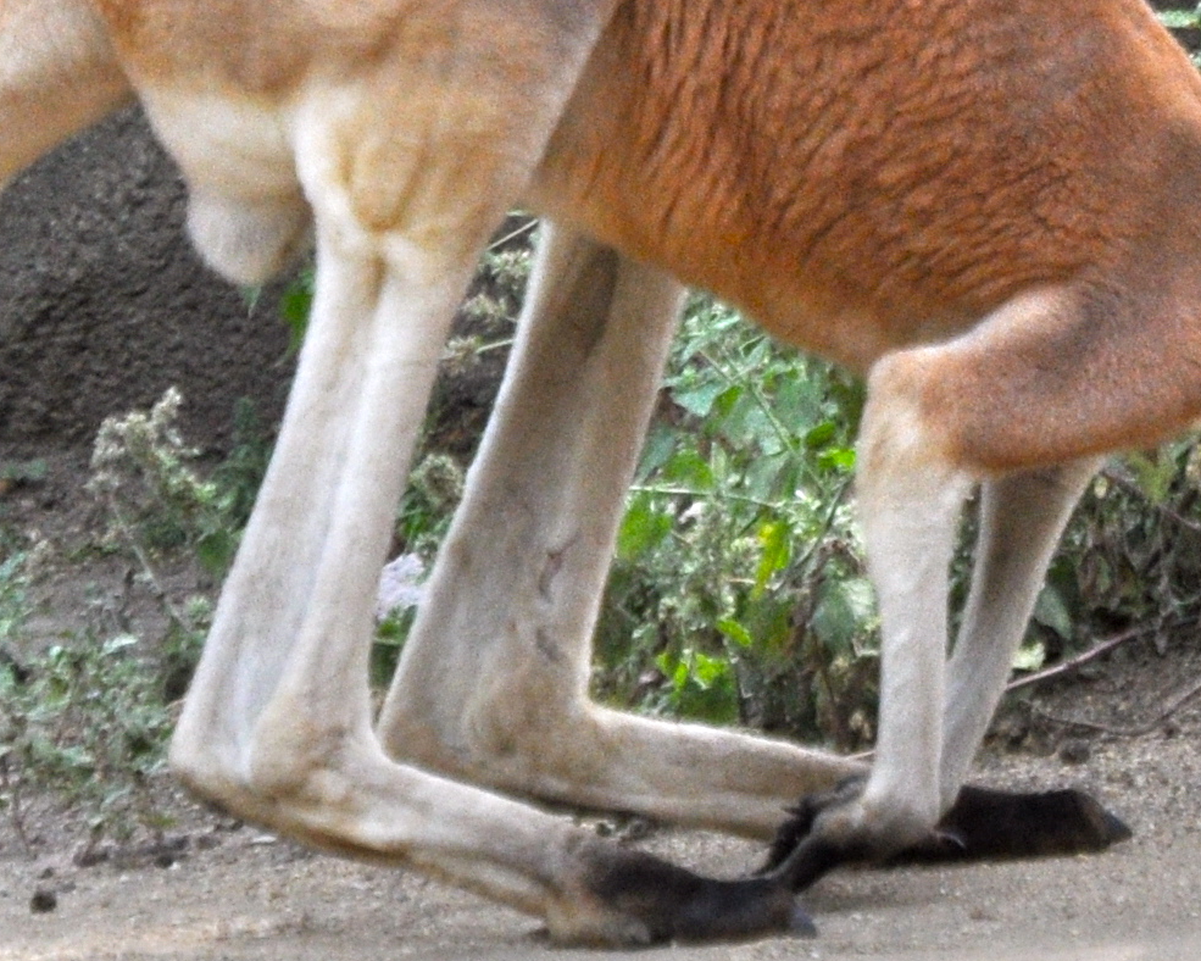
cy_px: 188
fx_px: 25735
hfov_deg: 2.7
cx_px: 582
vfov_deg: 2.1
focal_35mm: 724
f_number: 5.6
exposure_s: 1/1000
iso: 560
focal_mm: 200
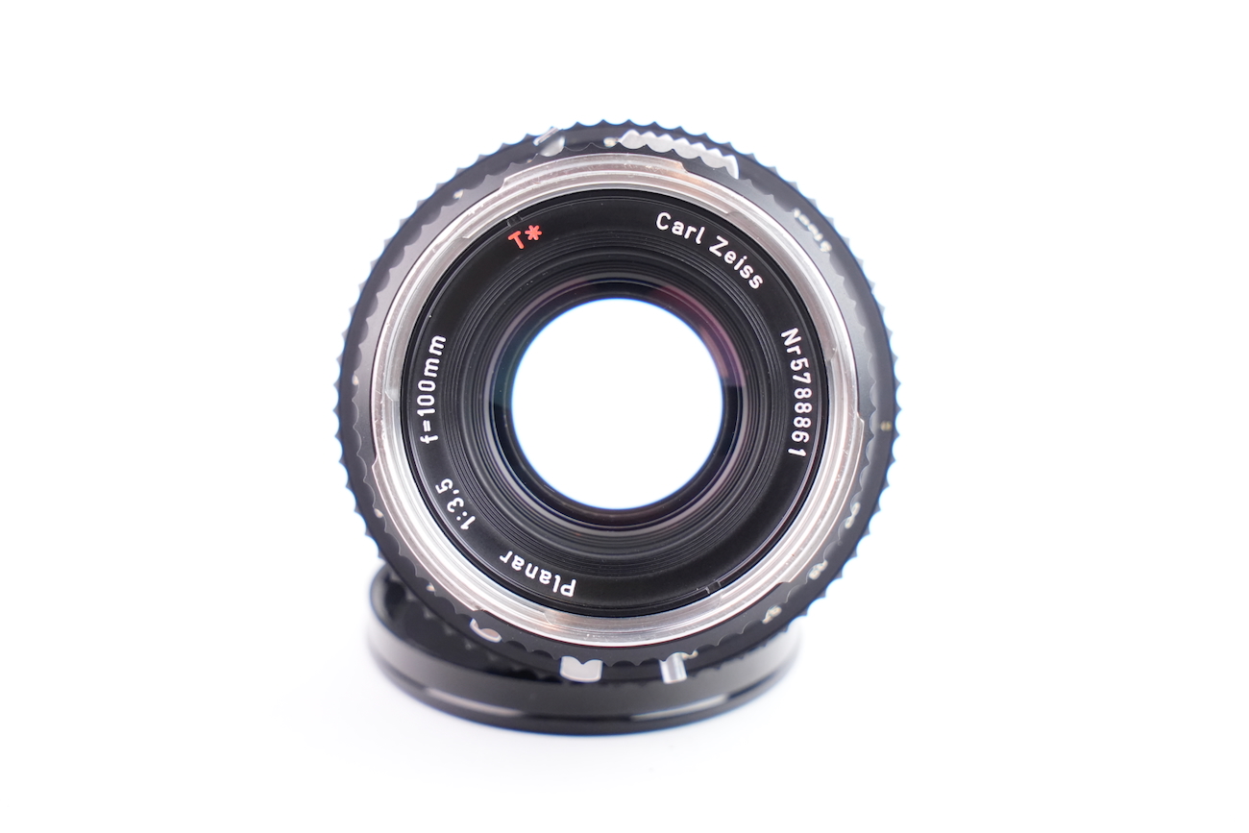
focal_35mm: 70
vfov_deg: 19.5
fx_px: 2429
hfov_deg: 28.8
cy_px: 416
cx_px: 624
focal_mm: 70
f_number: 8
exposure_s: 1/80
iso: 3200
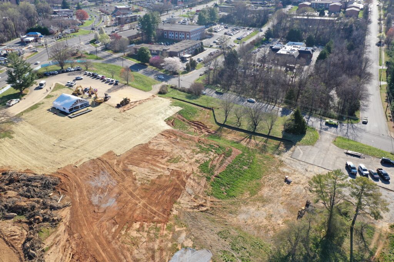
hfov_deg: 65.5
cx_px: 197
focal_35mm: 28
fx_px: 306
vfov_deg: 46.4
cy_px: 131
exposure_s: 1/240
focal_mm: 10.26
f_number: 5
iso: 100
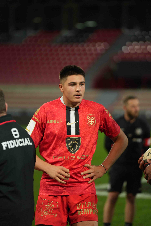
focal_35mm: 200
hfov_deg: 6.9
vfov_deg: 10.3
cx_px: 76
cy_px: 113
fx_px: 1258
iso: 1250
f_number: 2.8
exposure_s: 1/800
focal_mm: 200
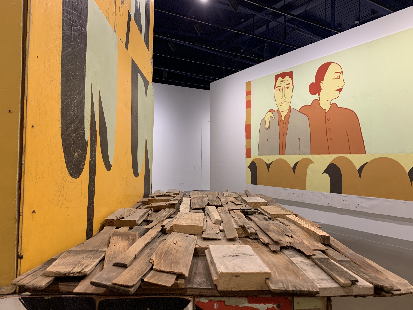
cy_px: 155
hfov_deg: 67.3
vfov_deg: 53.1
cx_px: 206
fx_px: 310
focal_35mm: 26
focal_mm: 4.25
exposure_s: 1/60
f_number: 1.8
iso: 200
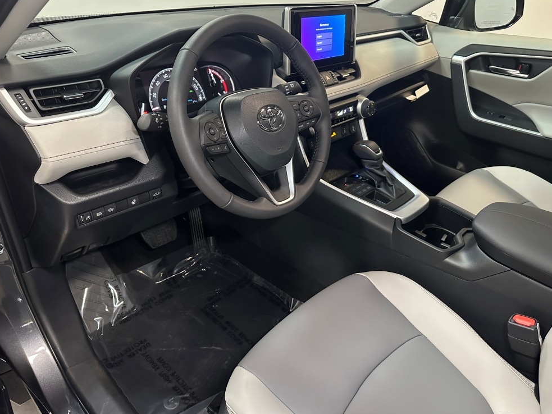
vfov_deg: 54.9
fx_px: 399
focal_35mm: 25
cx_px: 279
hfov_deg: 69.4
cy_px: 199
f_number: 1.78
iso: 800
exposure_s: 1/40
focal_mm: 6.86
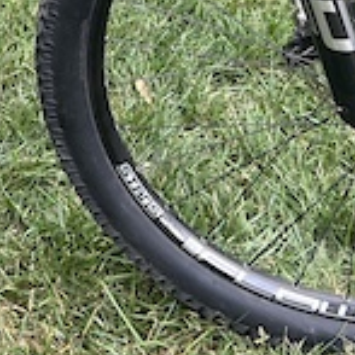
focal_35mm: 125
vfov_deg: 13.0
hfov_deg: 13.6
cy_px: -222
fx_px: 1450
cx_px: -72
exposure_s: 1/121
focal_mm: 5.7
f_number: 1.5
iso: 32
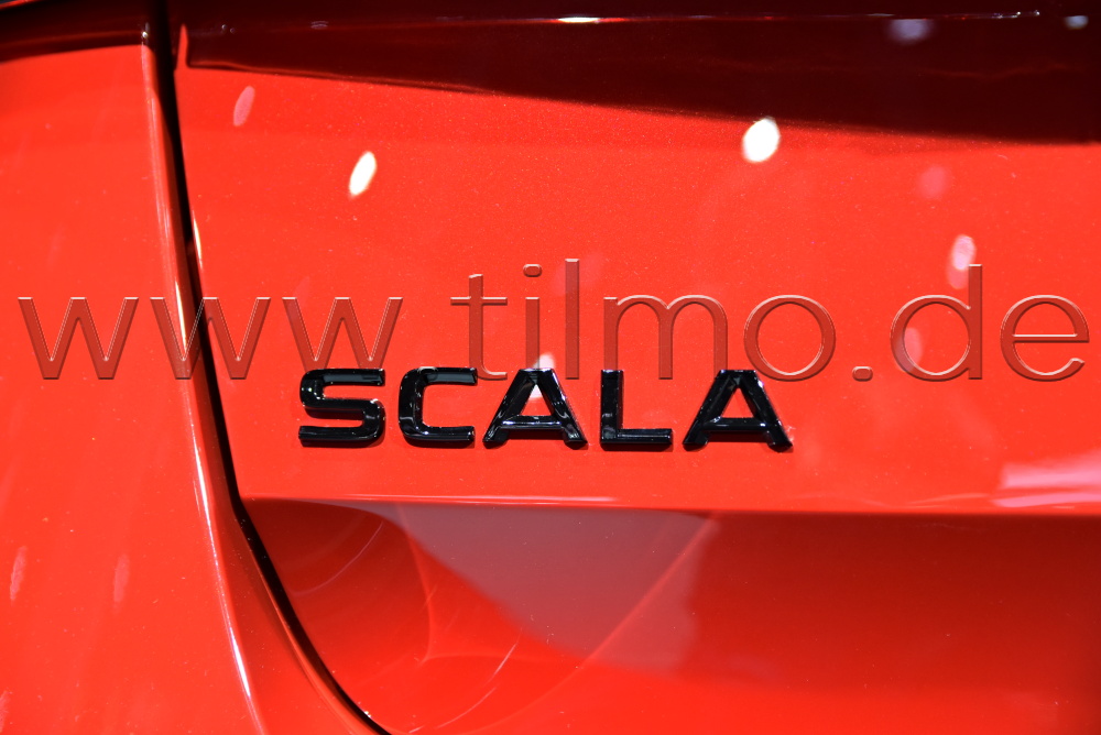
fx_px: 2020
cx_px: 550
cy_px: 368
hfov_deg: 30.5
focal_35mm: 66
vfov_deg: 20.6
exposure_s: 1/60
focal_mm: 44
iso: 800
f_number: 3.2
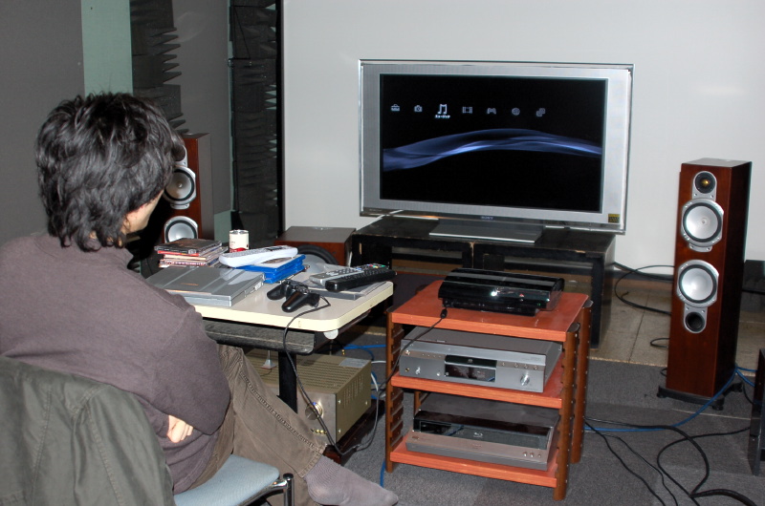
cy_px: 253
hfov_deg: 46.5
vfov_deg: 31.8
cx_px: 382
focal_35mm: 42
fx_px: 891
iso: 400
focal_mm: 28
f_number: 3.5
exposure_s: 1/60
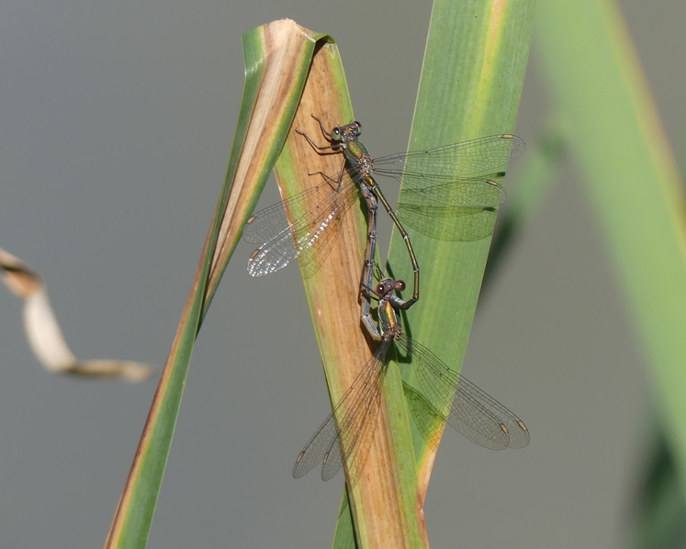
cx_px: 365
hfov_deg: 2.1
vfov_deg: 1.7
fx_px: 18440
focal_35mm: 908
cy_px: 274
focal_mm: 108
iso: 100
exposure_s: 1/640
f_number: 4.5
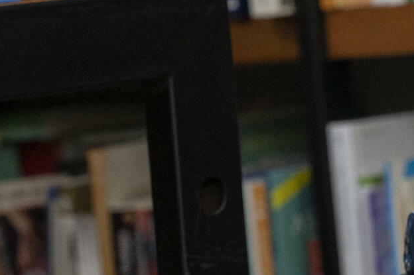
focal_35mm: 278
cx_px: 523
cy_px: -225
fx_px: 3194
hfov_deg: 7.3
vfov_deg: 4.9
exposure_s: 1/200
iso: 4000
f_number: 8
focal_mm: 70
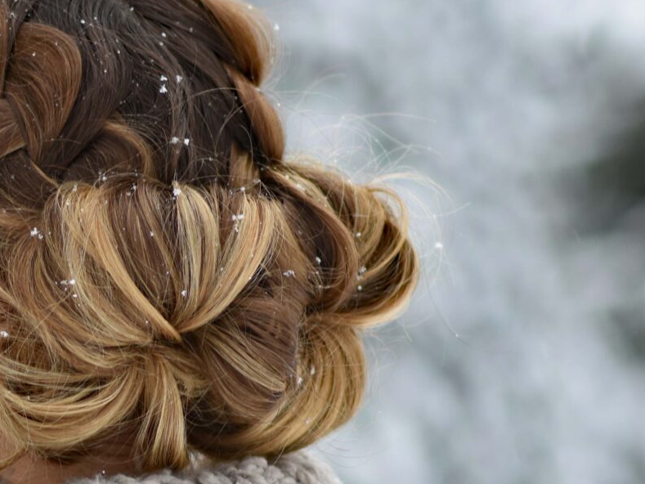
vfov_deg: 4.7
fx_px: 5931
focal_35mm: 318
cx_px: -159
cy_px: 412
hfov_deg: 6.2
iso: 100
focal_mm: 85
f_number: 2.5
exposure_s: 1/125
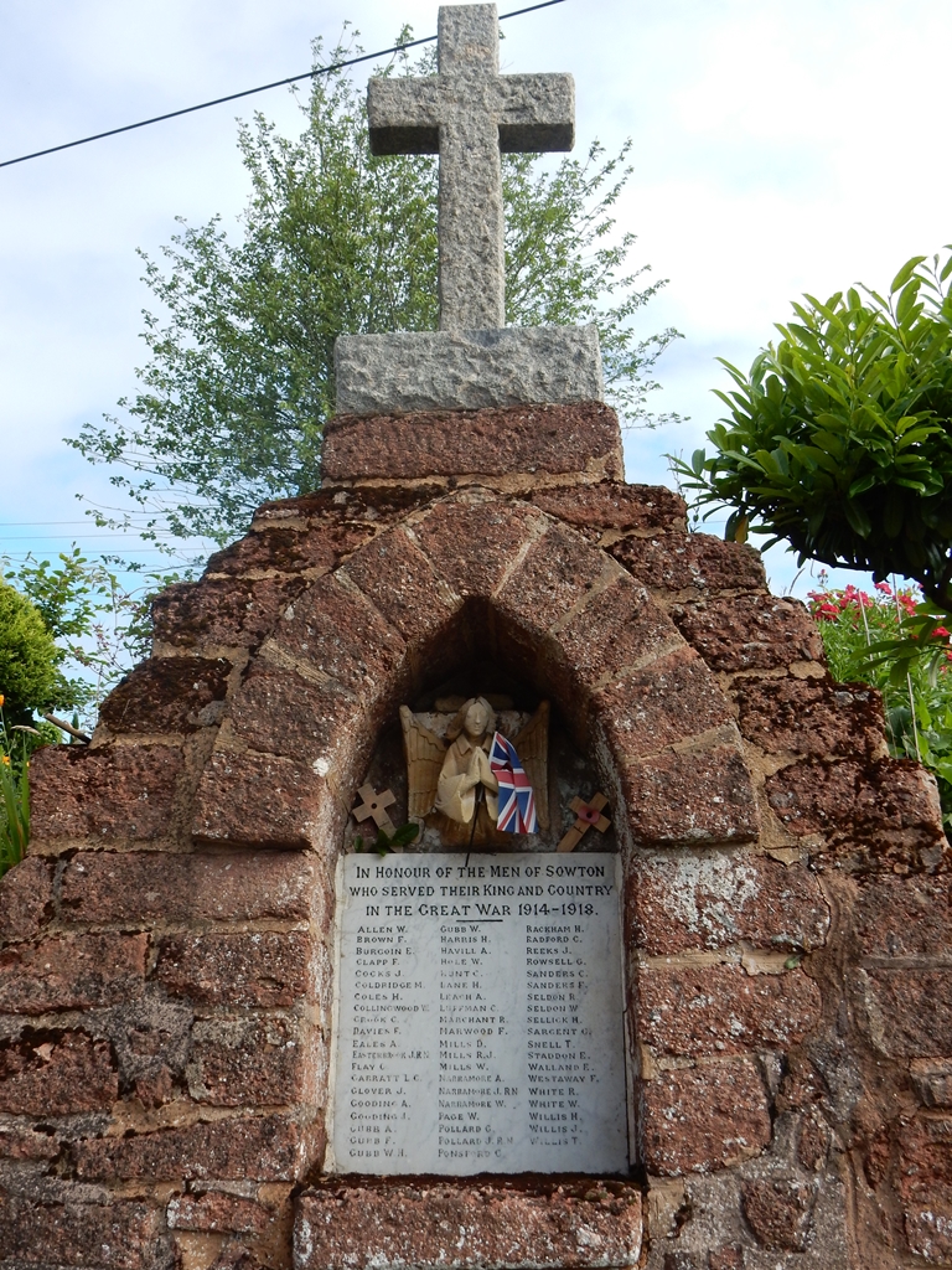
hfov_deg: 39.7
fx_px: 1320
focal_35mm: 36
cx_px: 476
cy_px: 635
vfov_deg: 51.4
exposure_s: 1/500
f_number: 4
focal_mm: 6.4
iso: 125
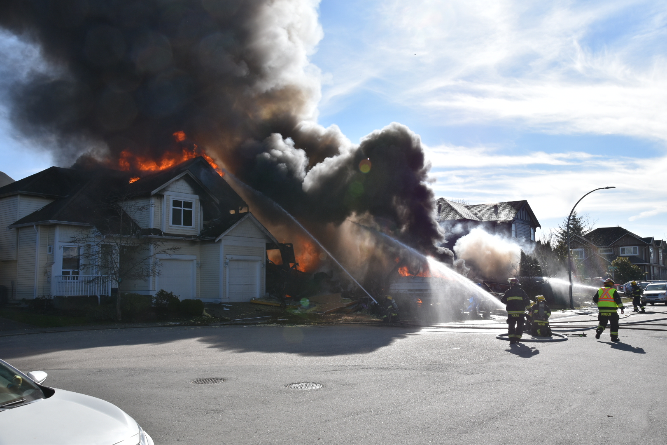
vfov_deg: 40.0
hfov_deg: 57.2
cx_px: 334
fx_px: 611
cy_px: 222
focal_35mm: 33
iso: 200
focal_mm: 22
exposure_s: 1/400
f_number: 10
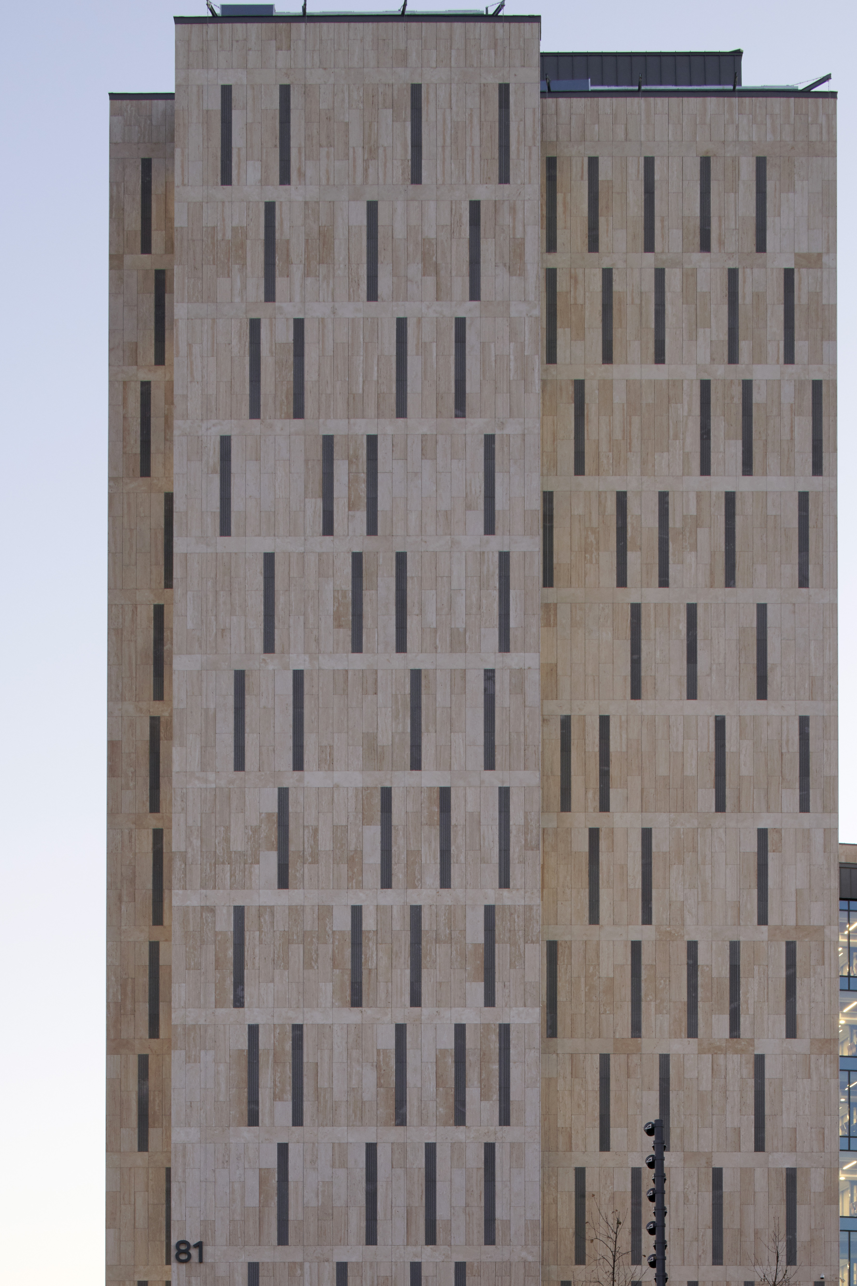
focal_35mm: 74
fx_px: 2642
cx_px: 609
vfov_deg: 27.0
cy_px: 944
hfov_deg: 18.3
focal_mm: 45
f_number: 16
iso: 200
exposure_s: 1
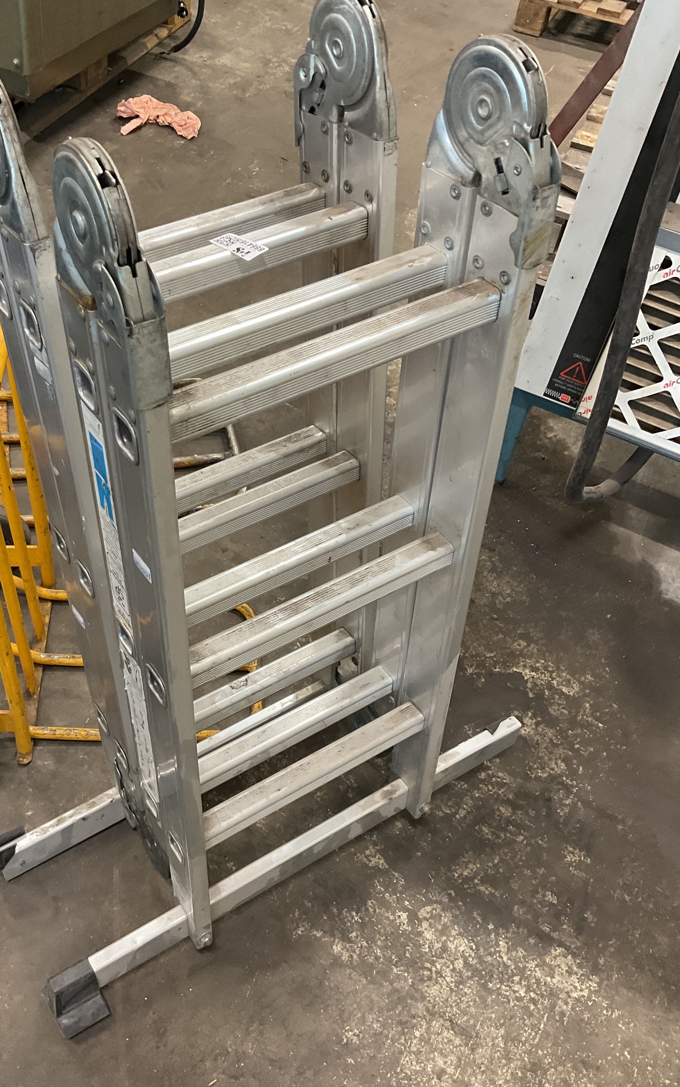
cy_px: 542
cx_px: 232
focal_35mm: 34
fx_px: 1008
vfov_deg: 56.7
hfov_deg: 36.9
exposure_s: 1/50
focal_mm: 3
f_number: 1.8
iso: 100
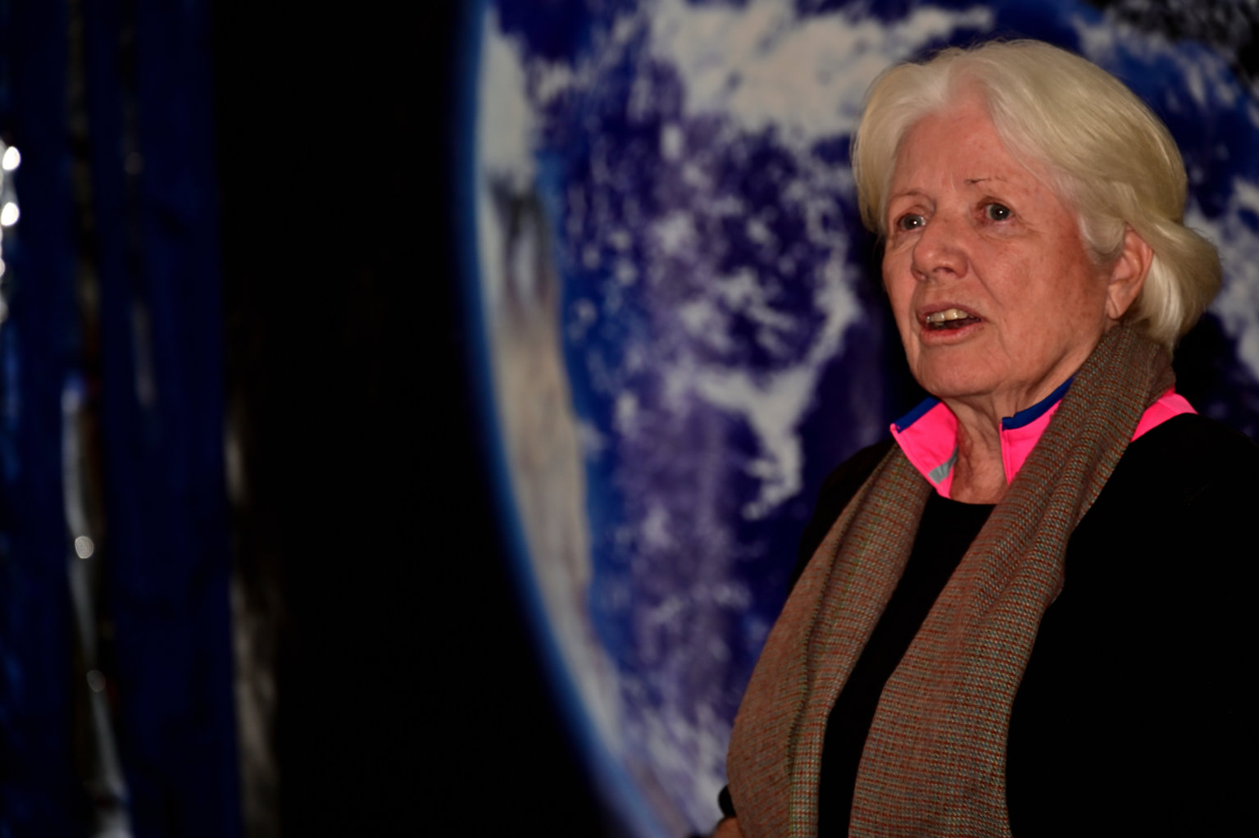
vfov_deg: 7.8
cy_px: 419
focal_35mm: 175
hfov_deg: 11.8
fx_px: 6116
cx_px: 630
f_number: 6.3
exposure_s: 1/200
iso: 400
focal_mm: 175
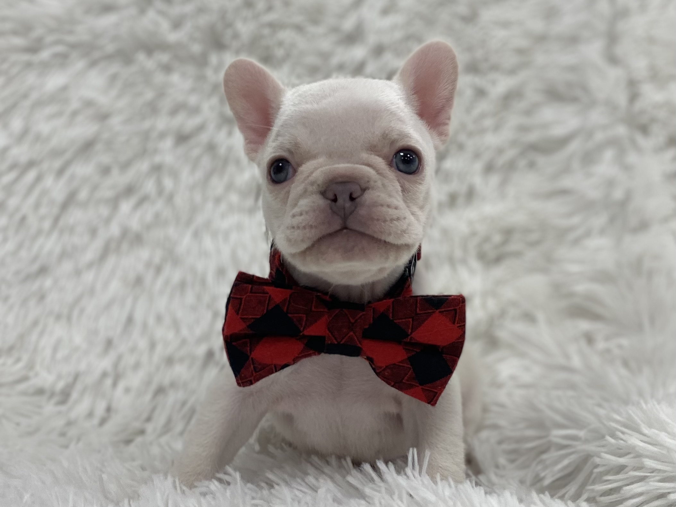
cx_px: 338
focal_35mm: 26
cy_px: 254
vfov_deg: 53.1
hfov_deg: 67.3
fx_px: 508
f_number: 1.8
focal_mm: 4.25
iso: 80
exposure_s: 1/120
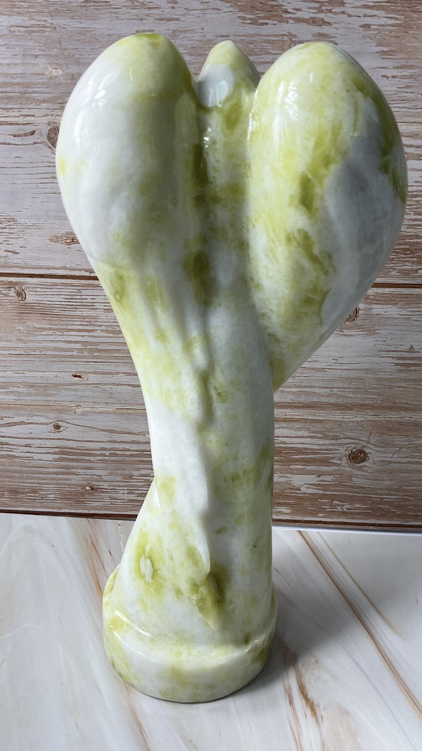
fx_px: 637
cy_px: 371
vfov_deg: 61.0
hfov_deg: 36.7
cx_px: 220
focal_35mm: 32
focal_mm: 3
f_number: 1.8
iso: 25
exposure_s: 1/100
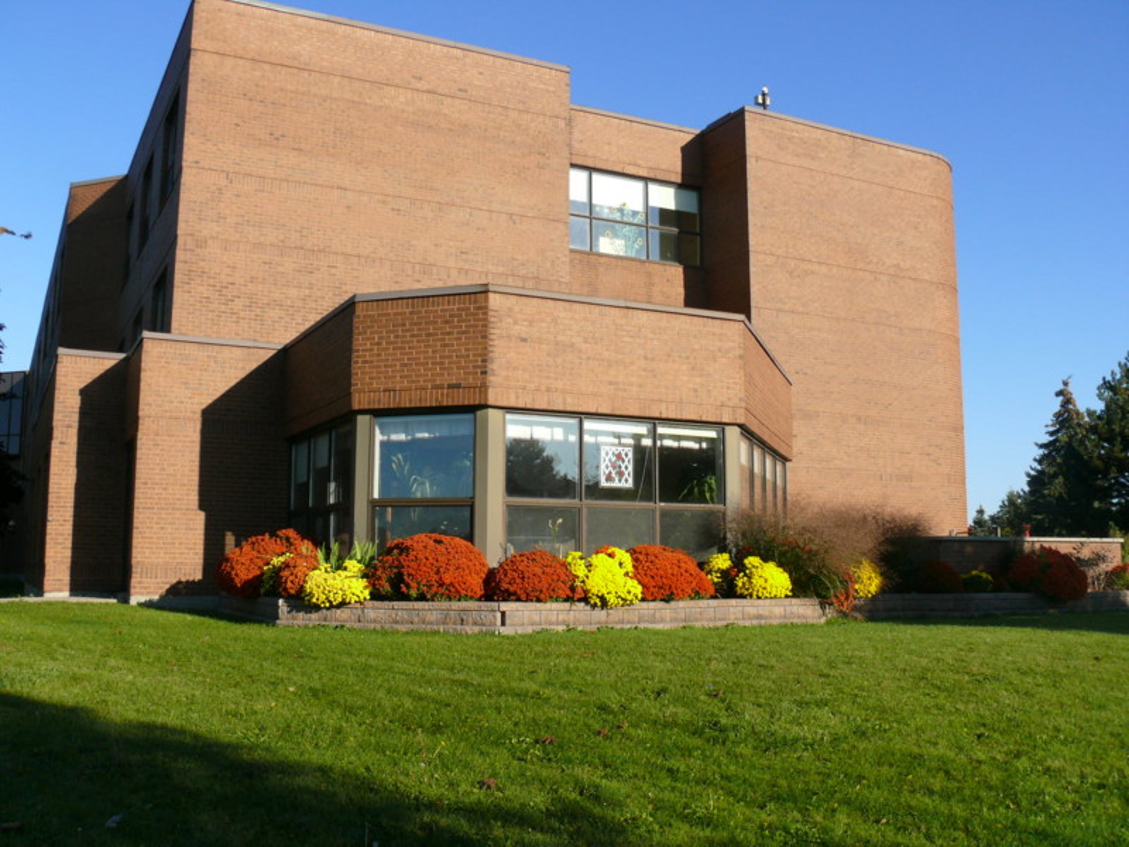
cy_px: 424
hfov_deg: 52.6
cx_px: 564
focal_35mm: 35
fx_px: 1142
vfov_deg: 40.7
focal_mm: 7.4
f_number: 5.6
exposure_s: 1/320
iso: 100
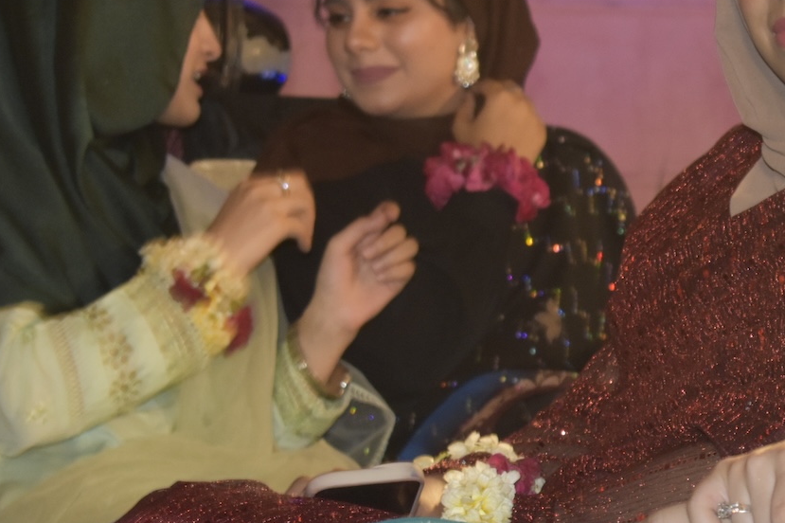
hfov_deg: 10.6
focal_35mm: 191
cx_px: 853
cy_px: 137
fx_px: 4166
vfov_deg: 7.2
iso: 1400
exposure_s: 1/30
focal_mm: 55
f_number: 5.6
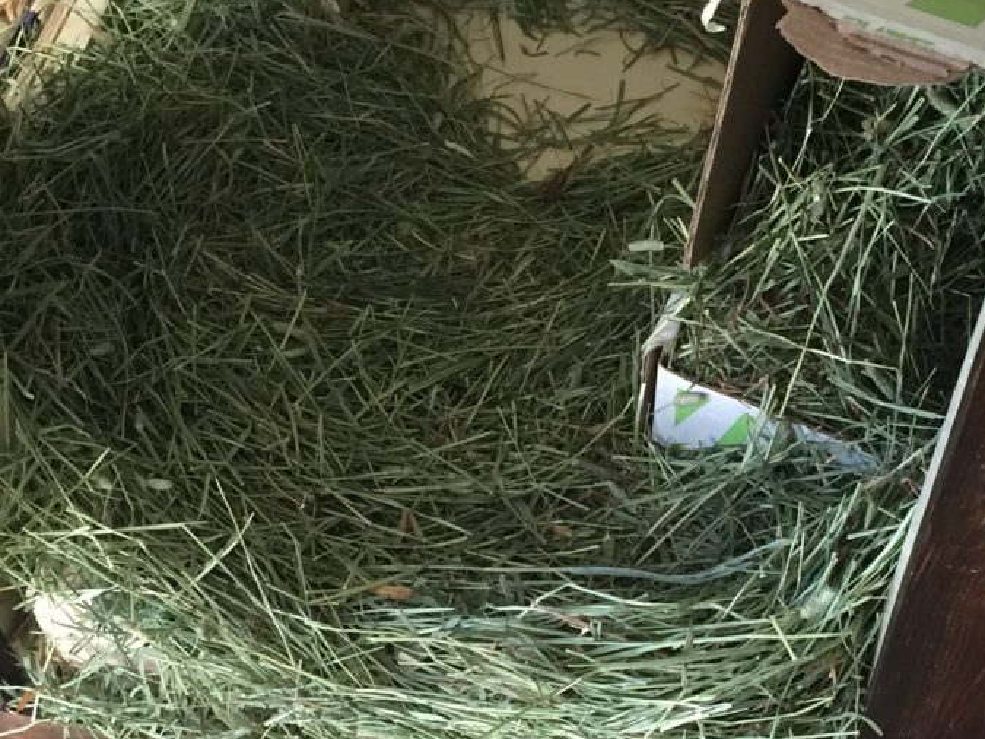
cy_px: 532
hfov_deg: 29.3
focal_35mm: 66
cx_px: 630
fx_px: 1878
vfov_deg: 22.1
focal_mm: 4.15
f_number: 2.2
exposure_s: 1/15
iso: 100
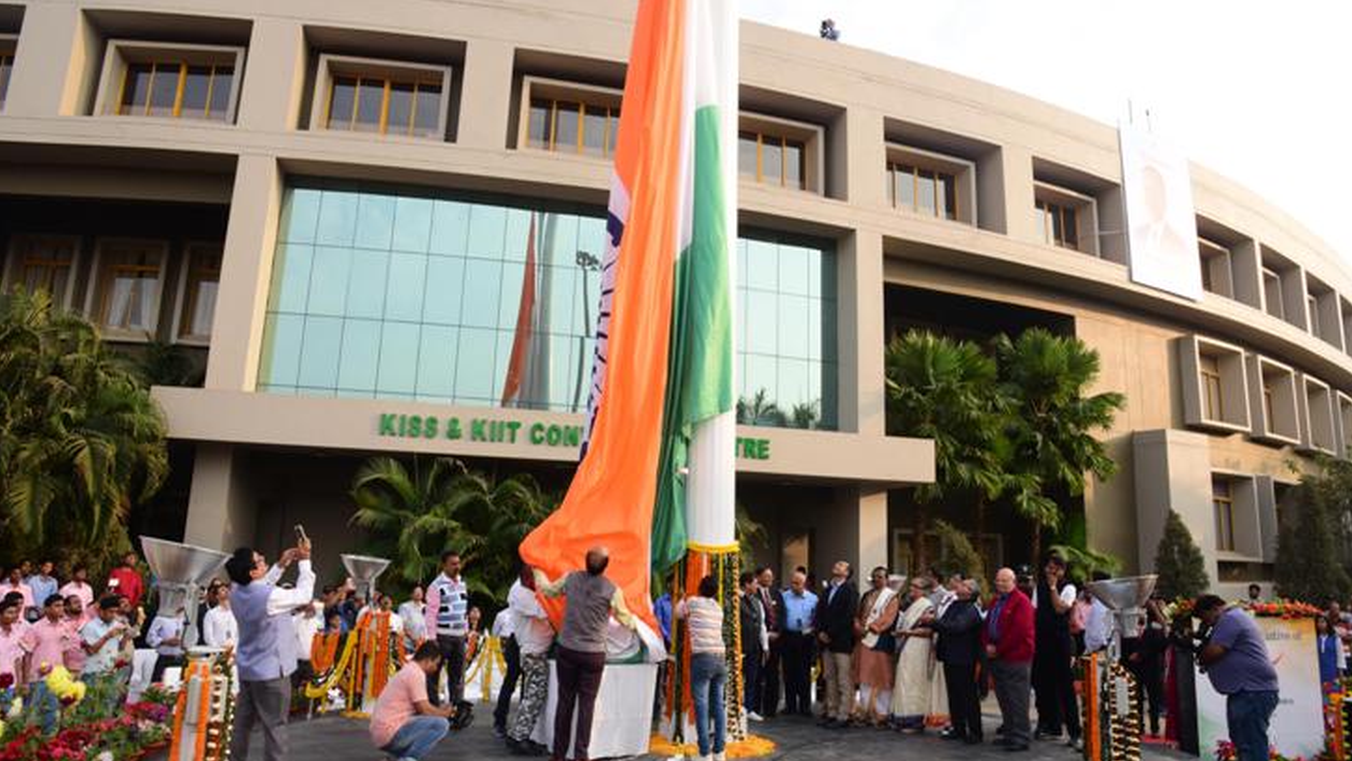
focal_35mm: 26
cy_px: 343
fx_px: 932
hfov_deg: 71.9
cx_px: 680
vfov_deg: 44.3
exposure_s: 1/160
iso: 800
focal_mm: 24
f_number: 11
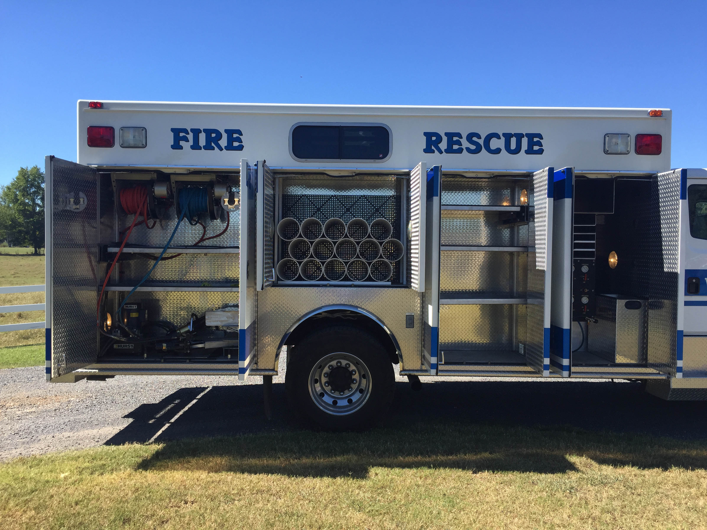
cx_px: 354
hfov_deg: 61.7
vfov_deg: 48.2
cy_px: 265
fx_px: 592
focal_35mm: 29
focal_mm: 4.15
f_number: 2.2
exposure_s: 1/920
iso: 32
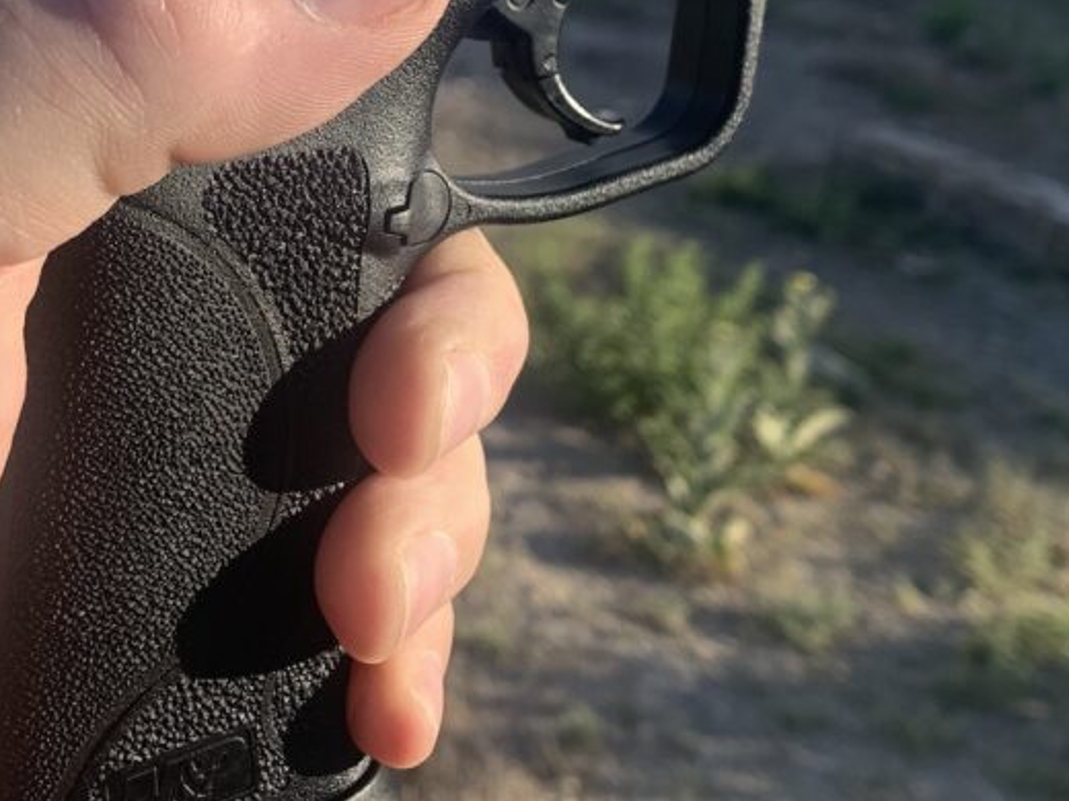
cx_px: 341
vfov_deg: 24.0
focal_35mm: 60
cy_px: 148
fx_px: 1853
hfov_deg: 31.9
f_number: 1.8
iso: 25
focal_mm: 4.25
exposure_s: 1/1266
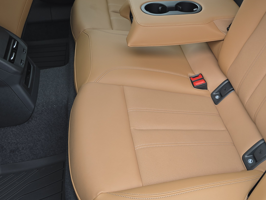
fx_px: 323
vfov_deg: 33.9
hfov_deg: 43.1
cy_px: 59
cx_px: 206
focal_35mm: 42
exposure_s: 1/120
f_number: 1.7
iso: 12
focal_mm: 6.3
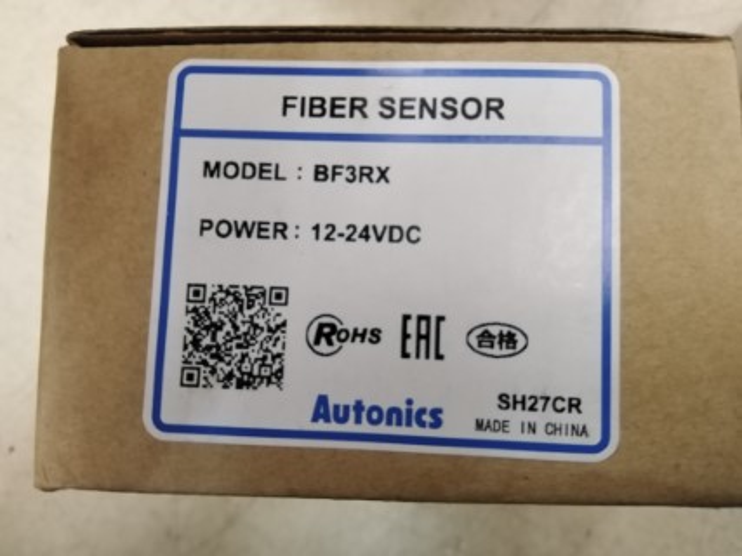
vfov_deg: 53.0
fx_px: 557
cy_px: 278
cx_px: 371
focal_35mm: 26
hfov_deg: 67.3
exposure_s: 1/20
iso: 386
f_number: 1.8
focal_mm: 3.59
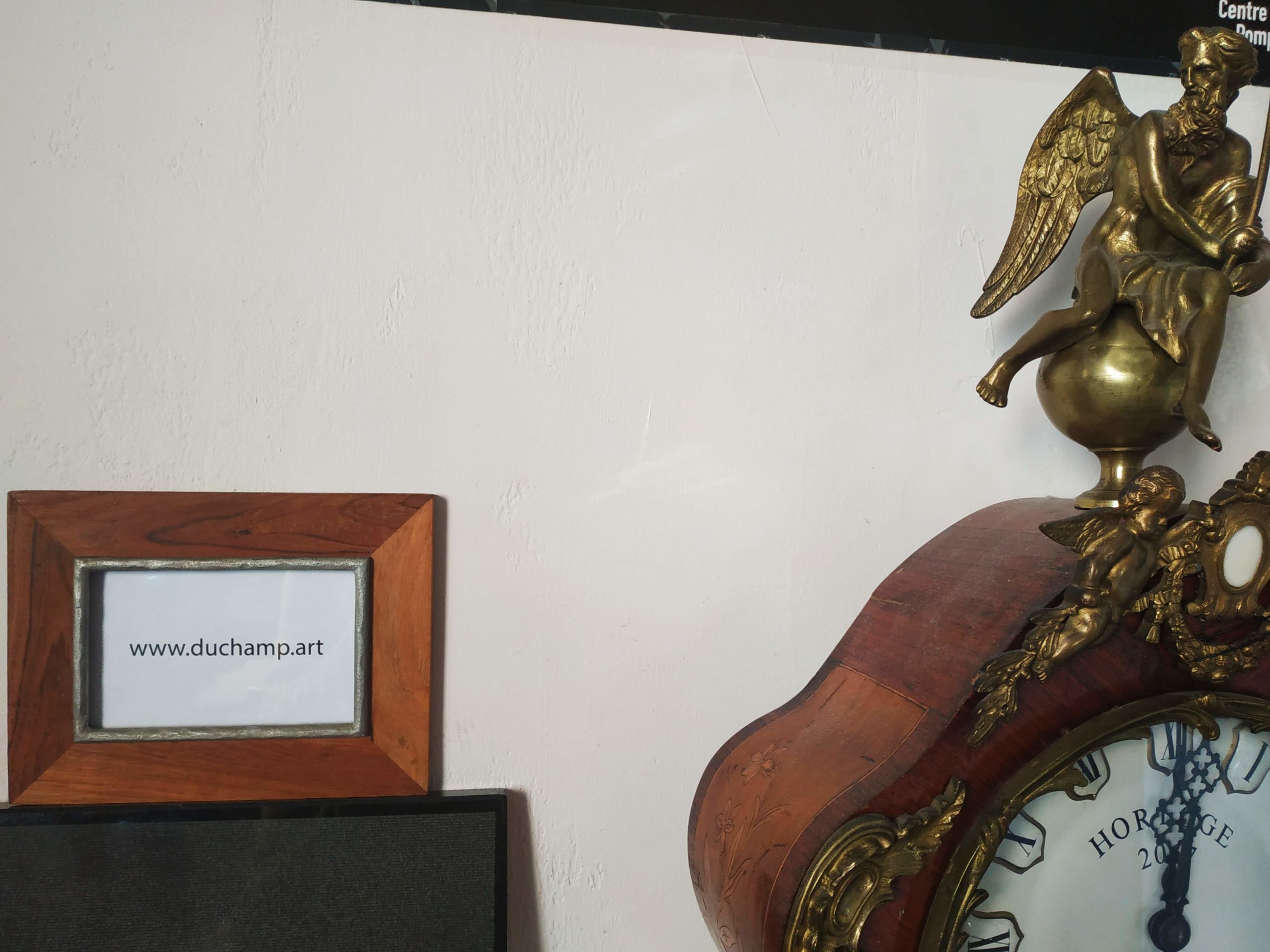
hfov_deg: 71.6
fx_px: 881
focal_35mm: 24
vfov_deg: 56.8
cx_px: 635
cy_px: 476
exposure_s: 1/50
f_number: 1.9
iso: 160
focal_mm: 3.94
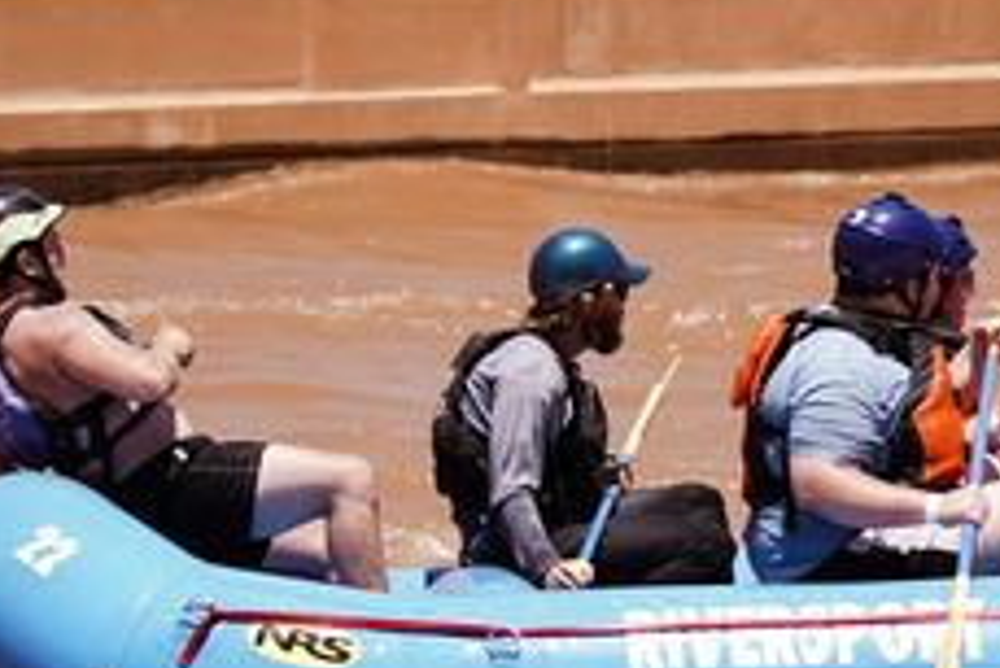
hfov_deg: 10.0
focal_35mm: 206
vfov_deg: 6.7
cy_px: 550
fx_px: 5726
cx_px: 721
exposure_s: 1/5000
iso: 320
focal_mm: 70
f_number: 2.8
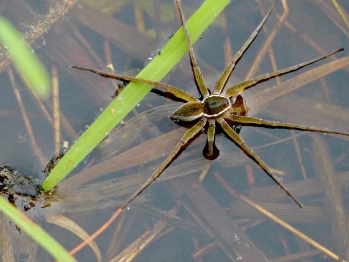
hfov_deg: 2.7
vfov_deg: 2.1
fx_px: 7297
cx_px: 192
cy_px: 122
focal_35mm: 724
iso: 320
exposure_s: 1/60
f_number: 2.8
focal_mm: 107.6
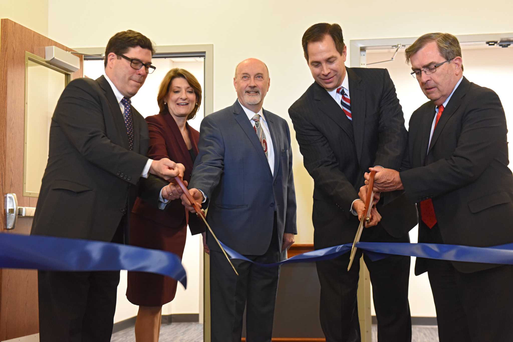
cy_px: 171
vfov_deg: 24.6
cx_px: 256
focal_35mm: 55
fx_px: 784
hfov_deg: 36.2
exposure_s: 1/100
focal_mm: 55
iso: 5000
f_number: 4.5
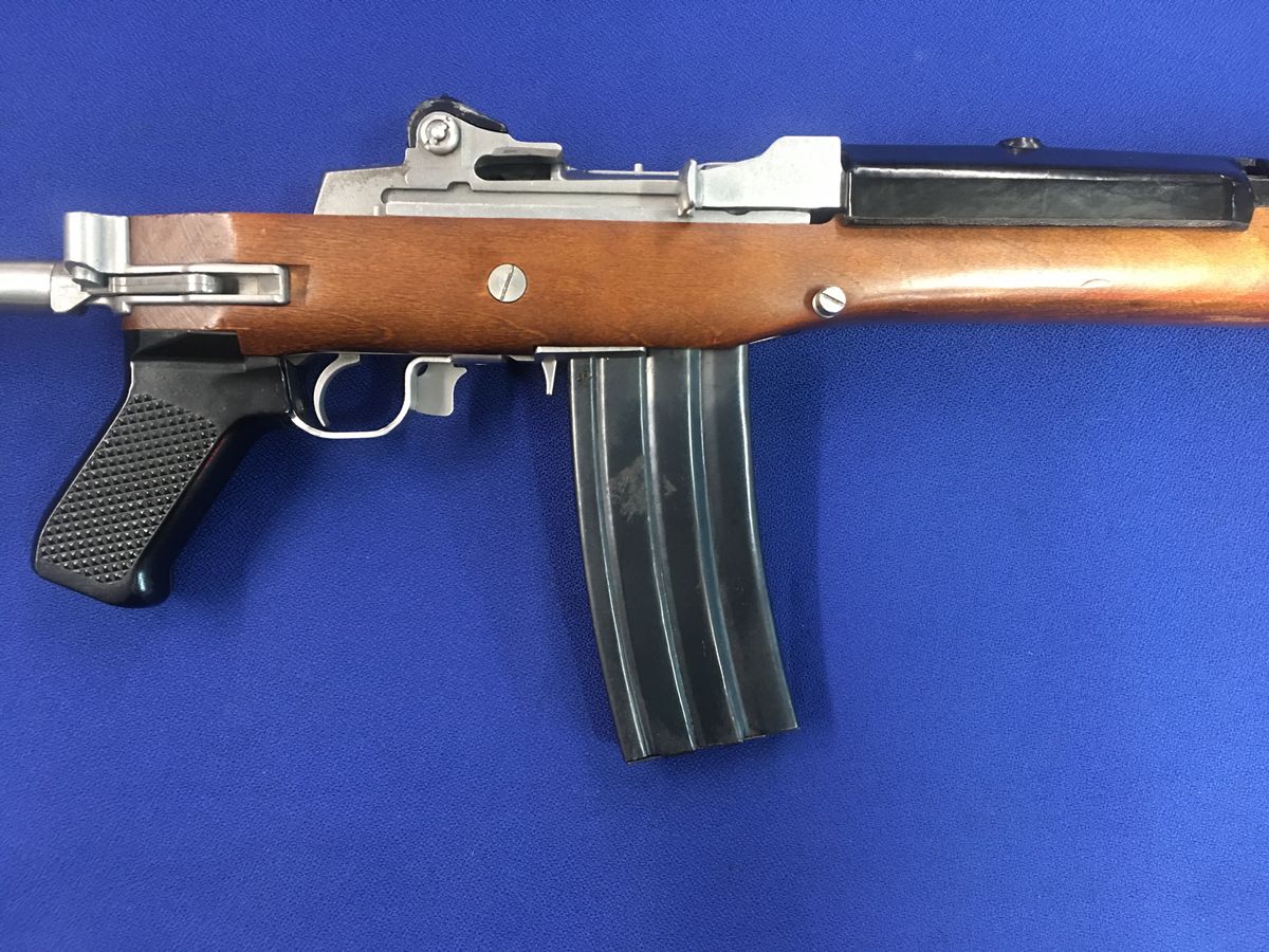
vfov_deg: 48.2
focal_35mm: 29
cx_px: 634
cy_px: 476
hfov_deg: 61.7
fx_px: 1063
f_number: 2.2
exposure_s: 1/4
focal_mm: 4.15
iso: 64
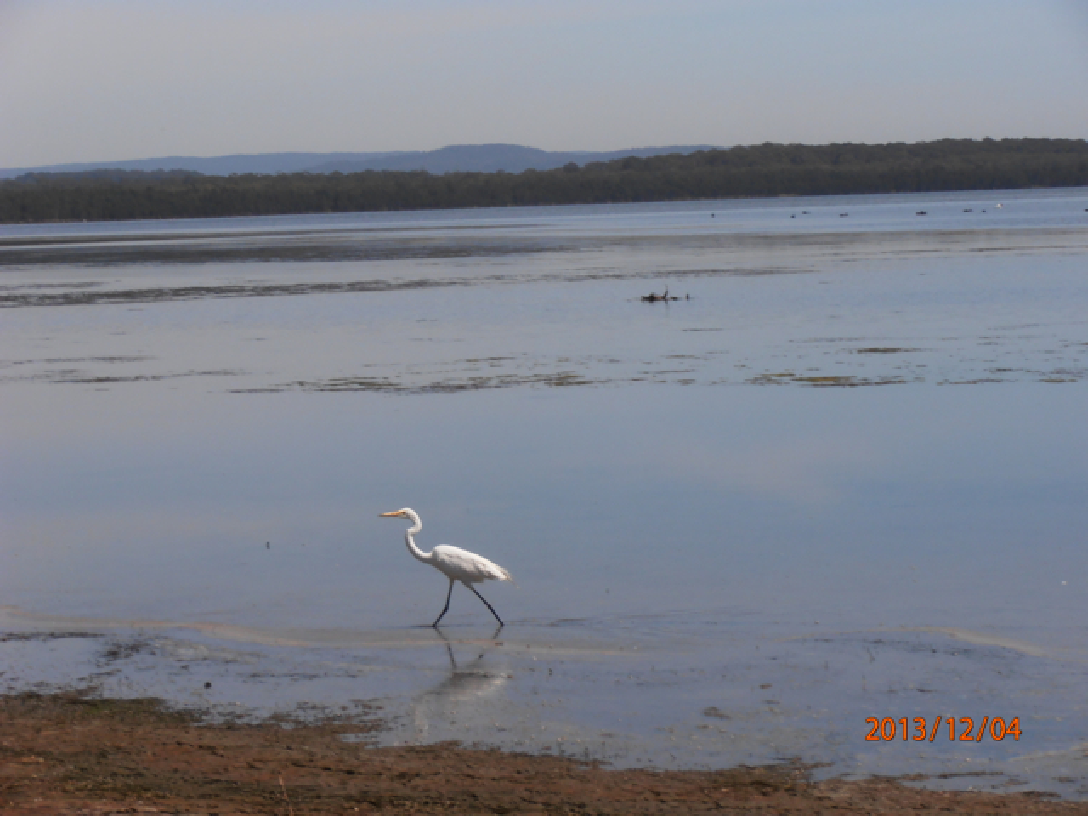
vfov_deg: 10.7
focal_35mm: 138
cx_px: 544
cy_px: 408
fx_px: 4337
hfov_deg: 14.3
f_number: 15
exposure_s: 1/160
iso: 80
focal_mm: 24.39
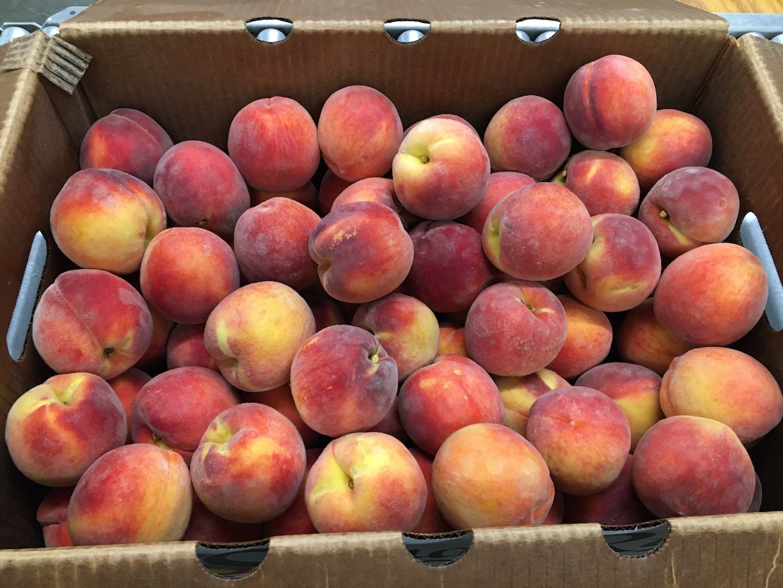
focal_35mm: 29
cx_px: 392
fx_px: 656
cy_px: 294
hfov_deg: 61.7
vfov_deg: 48.2
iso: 125
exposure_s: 1/30
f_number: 2.2
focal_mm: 4.15
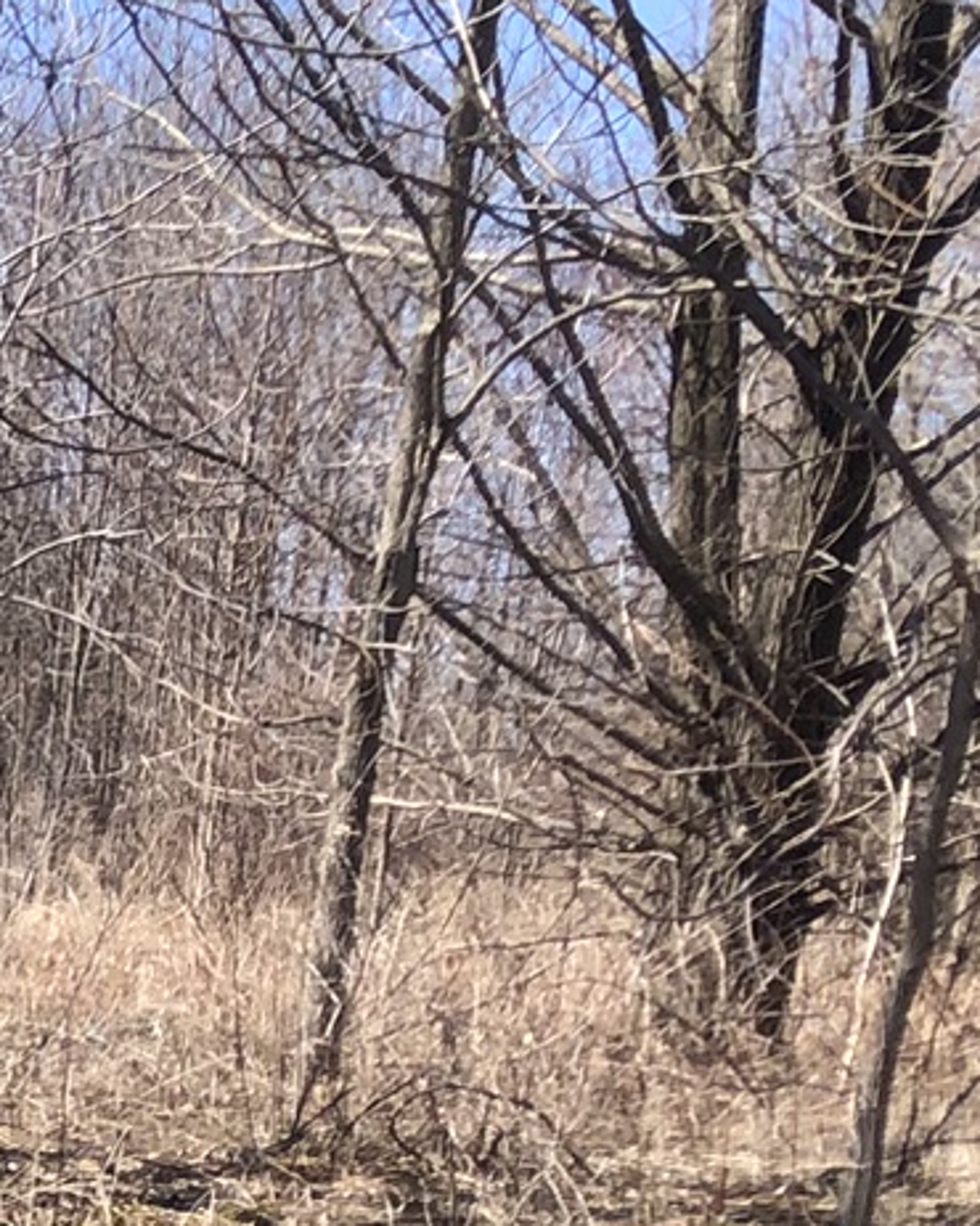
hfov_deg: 11.2
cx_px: -1160
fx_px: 4390
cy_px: 1856
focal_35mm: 121
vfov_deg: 14.8
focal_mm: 3.99
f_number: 1.8
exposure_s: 1/796
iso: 20
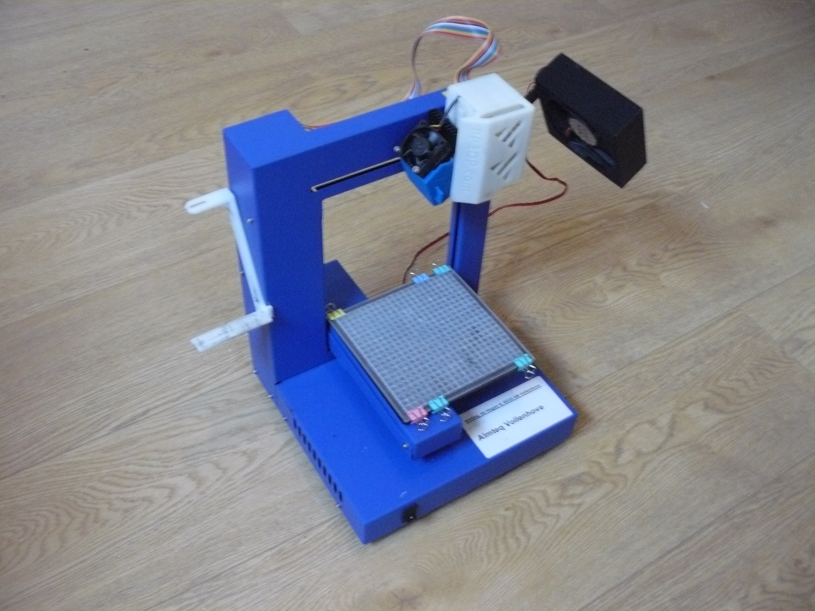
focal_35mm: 36
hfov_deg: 51.4
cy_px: 306
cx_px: 408
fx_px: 848
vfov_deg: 39.7
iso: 400
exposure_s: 1/10
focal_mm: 6
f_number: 2.8
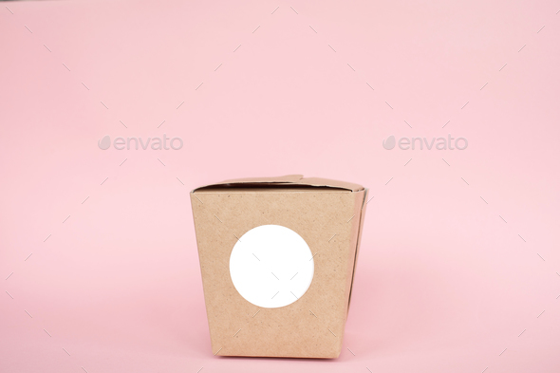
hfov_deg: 39.6
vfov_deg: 27.0
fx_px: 778
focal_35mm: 50
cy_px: 186
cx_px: 280
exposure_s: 1/15
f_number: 16
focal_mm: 50
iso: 100
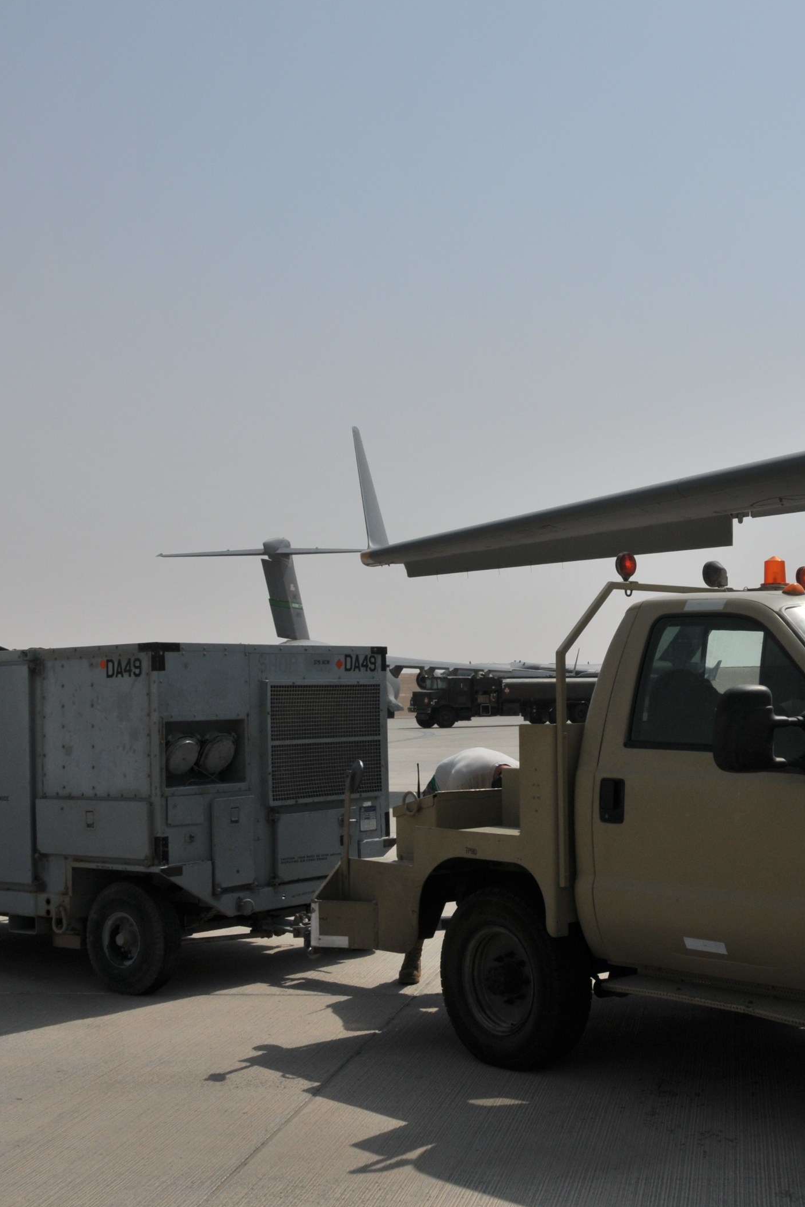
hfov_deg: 28.7
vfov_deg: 42.7
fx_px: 1543
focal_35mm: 46
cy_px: 603
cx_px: 621
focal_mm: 20
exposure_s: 1/640
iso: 200
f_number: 14
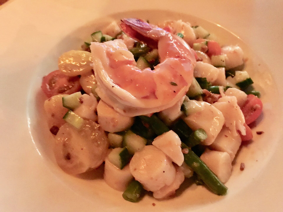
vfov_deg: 49.7
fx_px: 229
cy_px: 106
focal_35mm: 28
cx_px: 142
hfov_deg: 63.4
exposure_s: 1/4
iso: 400
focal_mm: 3.99
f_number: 1.8
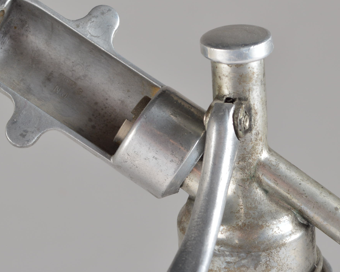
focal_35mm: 115
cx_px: 201
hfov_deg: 16.7
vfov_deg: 13.4
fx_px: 1157
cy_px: 159
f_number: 11
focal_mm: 48
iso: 200
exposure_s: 1/125
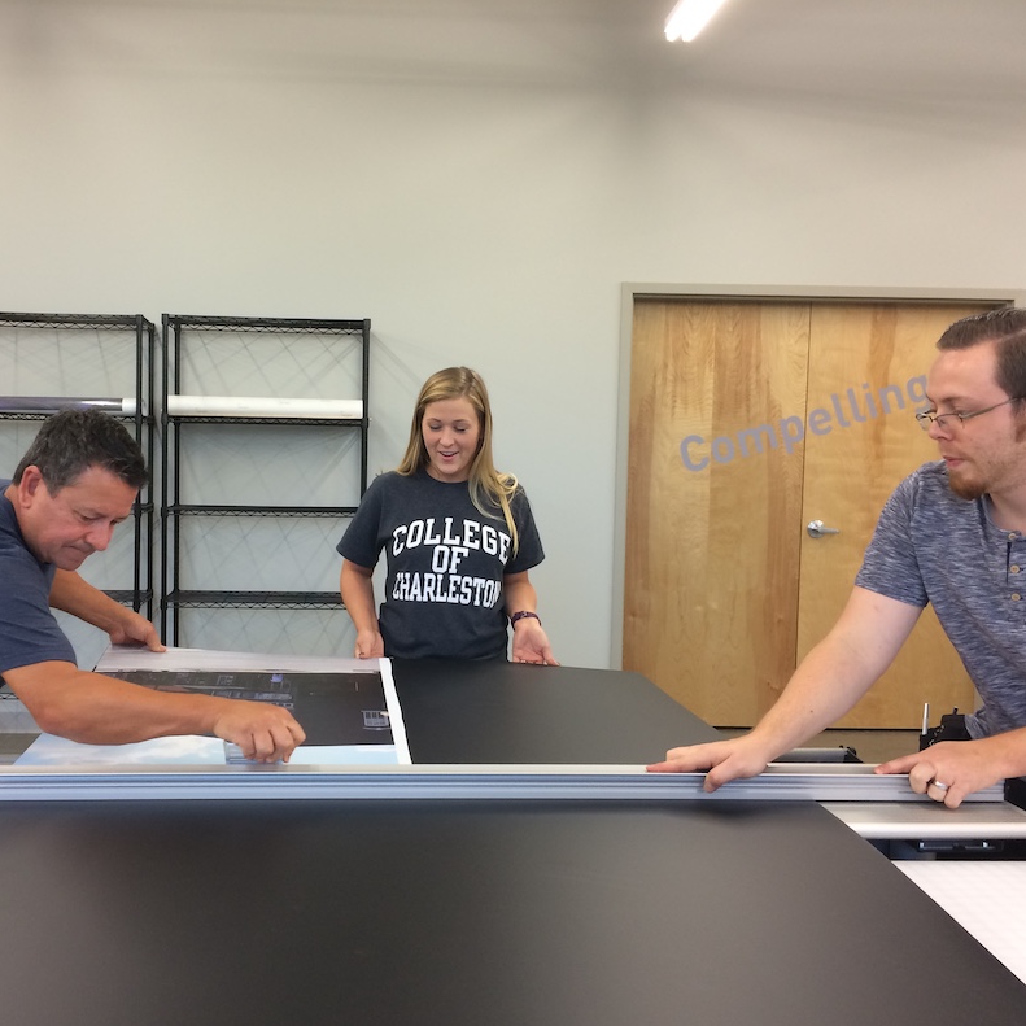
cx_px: 405
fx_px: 1174
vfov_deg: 47.2
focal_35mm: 35
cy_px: 524
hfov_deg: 46.9
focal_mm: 4.15
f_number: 2.2
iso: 80
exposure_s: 1/30
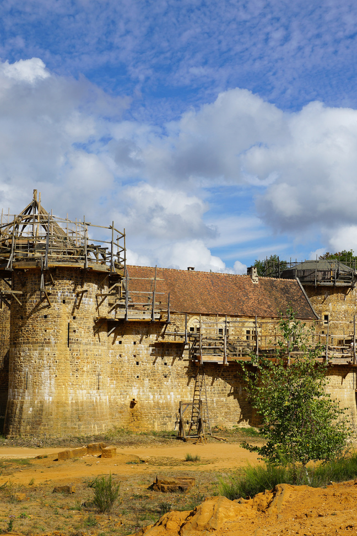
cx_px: 236
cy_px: 297
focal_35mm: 50
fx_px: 744
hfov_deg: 26.8
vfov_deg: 39.6
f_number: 10
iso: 100
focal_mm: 30
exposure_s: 1/200
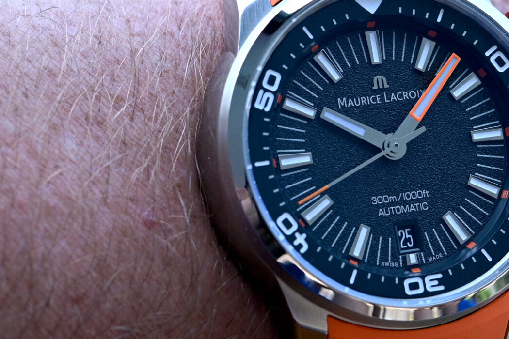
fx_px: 1654
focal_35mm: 117
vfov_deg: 11.7
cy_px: 157
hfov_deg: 17.4
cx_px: 393
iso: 400
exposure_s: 1/250
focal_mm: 60
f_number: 8
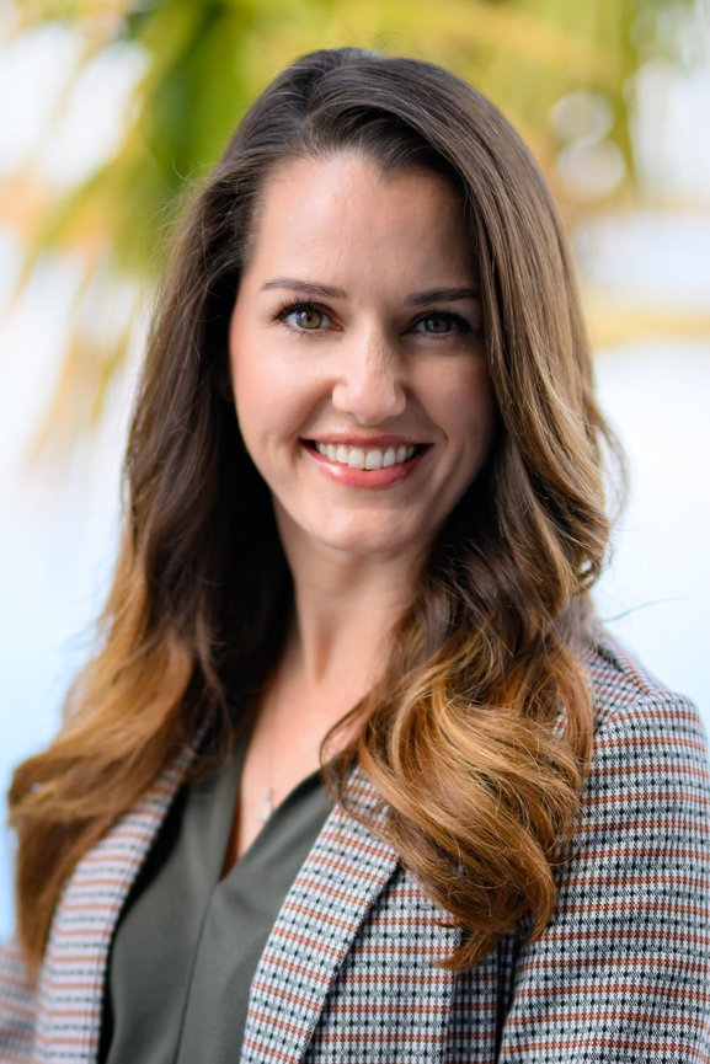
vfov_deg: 39.6
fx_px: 1478
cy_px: 532
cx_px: 355
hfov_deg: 27.0
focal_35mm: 50
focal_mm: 50
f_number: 1.2
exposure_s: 1/1000
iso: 64
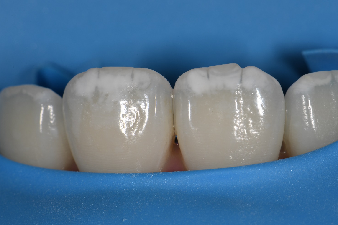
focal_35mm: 146
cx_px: 179
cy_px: 126
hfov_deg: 14.1
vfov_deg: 9.4
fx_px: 1371
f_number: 32
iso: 200
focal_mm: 105
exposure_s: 1/160
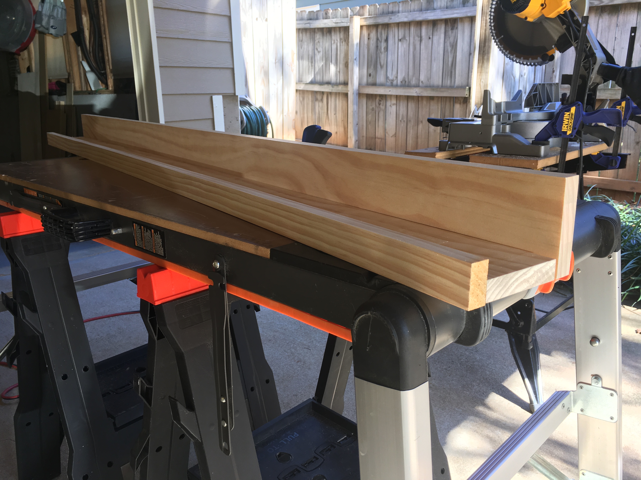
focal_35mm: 29
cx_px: 320
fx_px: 537
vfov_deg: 48.2
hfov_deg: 61.7
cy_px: 240
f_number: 2.2
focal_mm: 4.15
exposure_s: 1/60
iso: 25
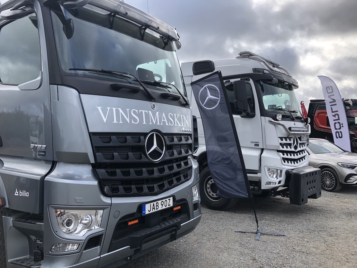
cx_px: 178
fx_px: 289
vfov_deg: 49.8
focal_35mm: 28
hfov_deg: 63.4
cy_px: 134
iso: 20
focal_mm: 3.99
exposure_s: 1/674
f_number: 1.8
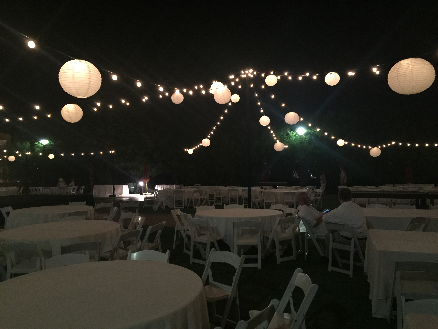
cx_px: 219
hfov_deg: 61.7
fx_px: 367
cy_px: 164
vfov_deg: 48.2
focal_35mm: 29
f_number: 2.2
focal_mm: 4.15
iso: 100
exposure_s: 1/4
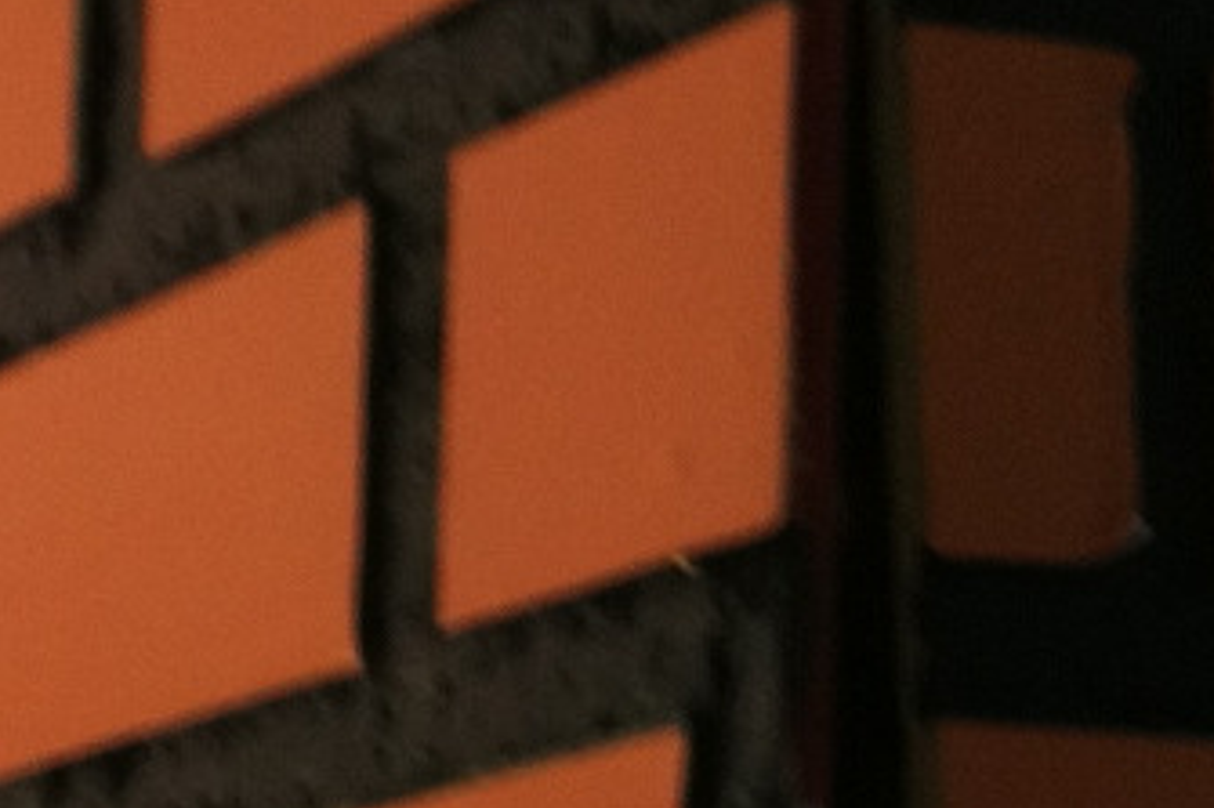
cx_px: -545
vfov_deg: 8.5
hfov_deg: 12.5
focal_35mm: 157
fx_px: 5292
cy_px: 1275
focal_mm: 3.85
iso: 80
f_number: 2.8
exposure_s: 1/17
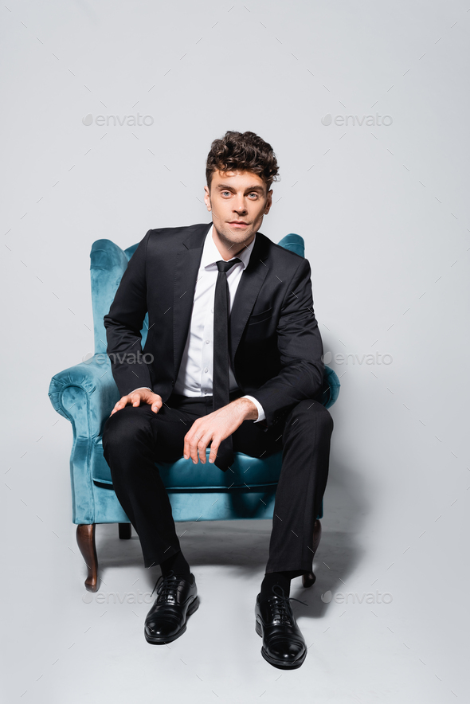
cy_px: 352
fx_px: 978
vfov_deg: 39.6
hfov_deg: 27.0
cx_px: 235
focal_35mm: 50
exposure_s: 1/160
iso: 100
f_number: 5
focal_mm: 50
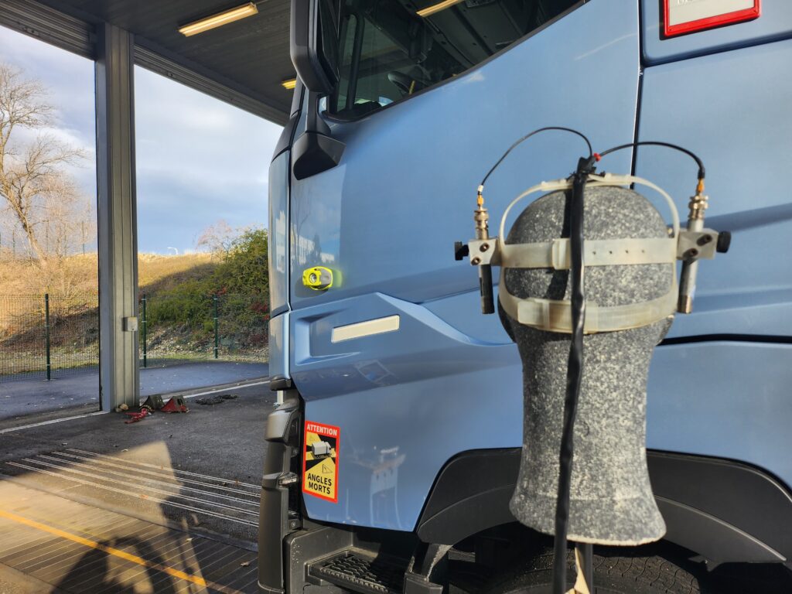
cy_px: 297
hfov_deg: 71.6
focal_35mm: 24
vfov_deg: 56.8
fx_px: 549
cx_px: 396
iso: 50
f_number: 1.8
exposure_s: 1/1047
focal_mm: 5
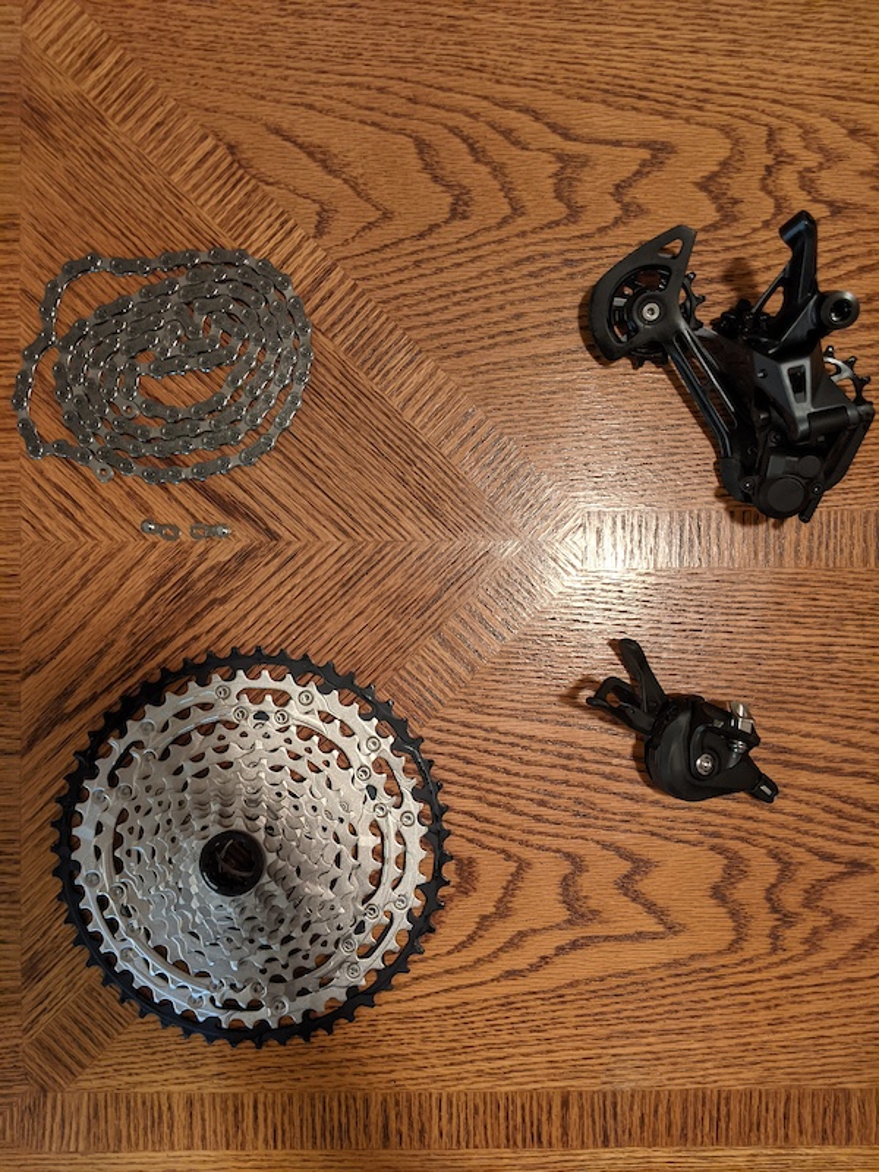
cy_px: 586
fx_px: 914
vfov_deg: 65.3
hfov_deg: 51.4
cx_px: 440
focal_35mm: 27
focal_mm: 4.44
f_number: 1.8
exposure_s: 1/24
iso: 248
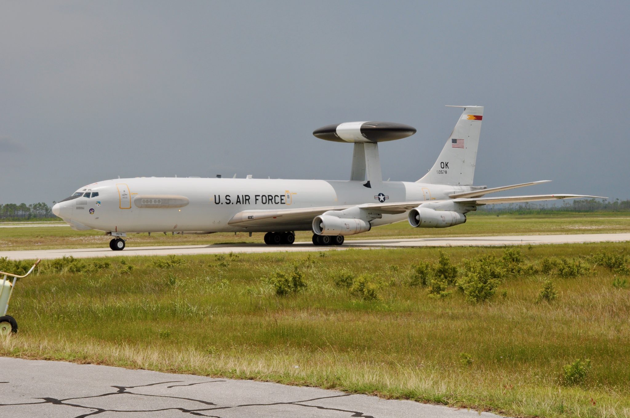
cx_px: 315
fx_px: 1363
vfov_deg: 17.4
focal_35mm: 78
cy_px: 209
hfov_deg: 26.0
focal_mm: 52
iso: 320
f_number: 14
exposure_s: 1/500
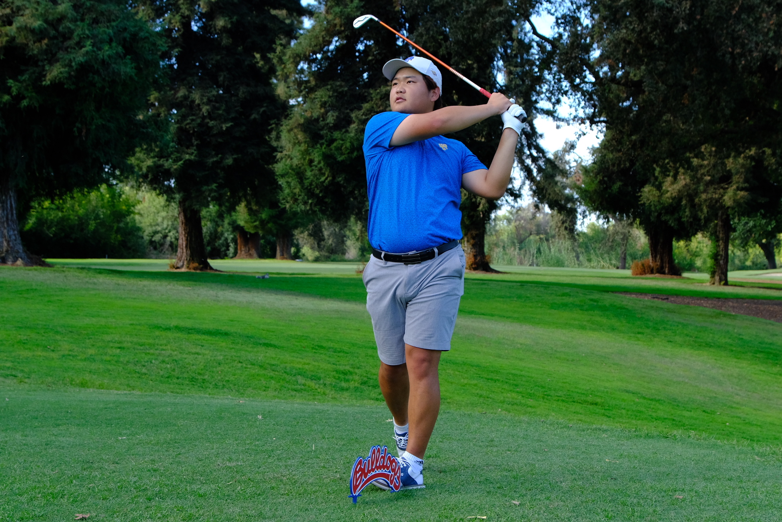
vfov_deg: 22.6
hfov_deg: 33.4
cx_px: 391
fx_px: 1303
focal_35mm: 60
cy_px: 261
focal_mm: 40
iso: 800
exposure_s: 1/500
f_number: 5.6
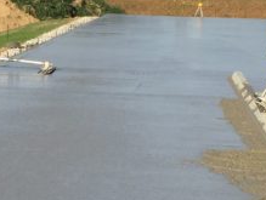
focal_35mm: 141
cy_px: 115
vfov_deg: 10.5
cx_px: 112
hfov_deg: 14.0
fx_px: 1085
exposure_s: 1/1883
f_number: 2.2
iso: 32
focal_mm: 4.15
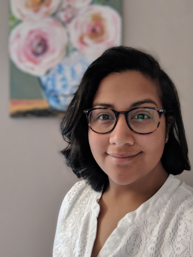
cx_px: 96
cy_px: 128
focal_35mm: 25
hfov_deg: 54.9
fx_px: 186
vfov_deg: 69.4
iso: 514
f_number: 2.4
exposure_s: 1/20
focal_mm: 3.38
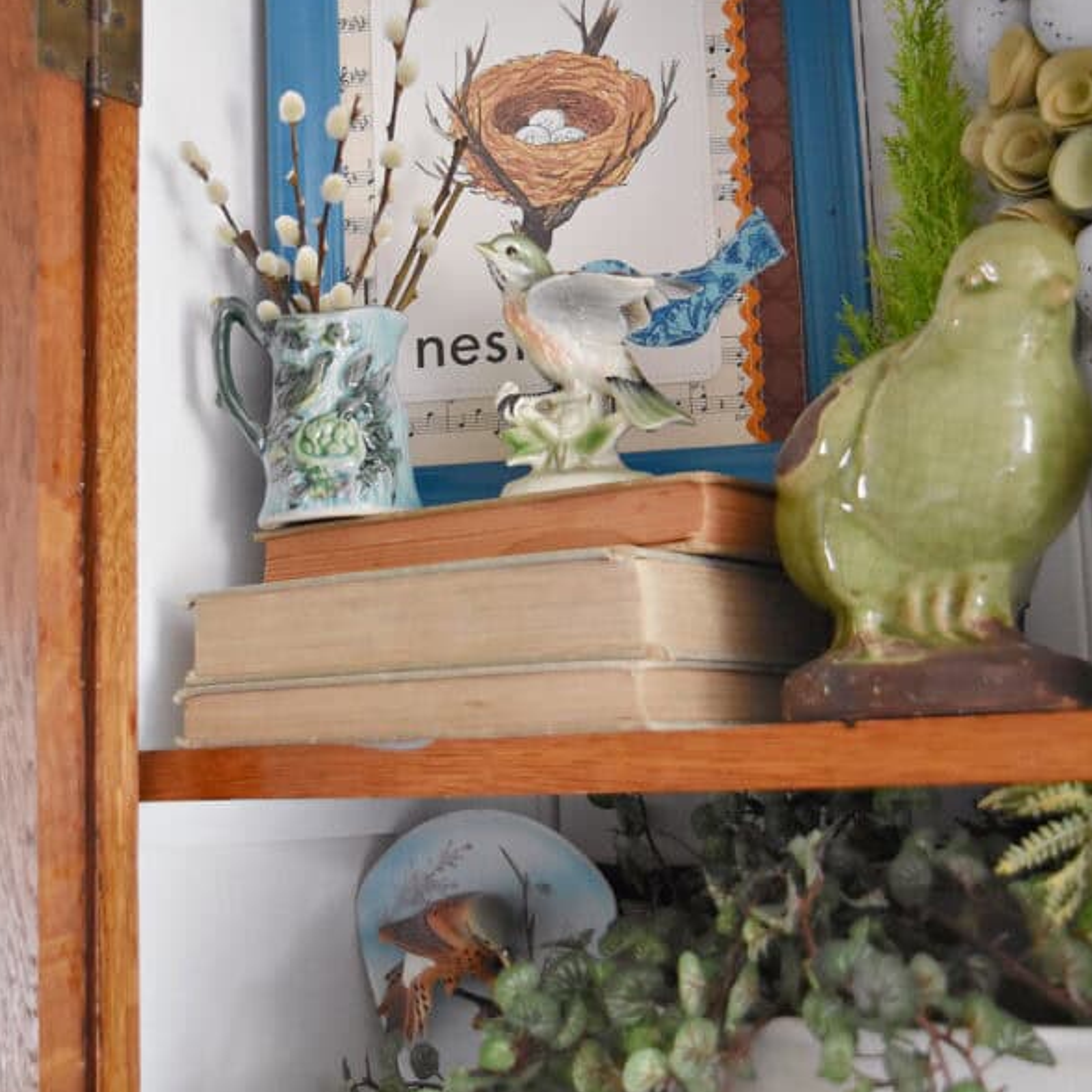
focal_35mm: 53
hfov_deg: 32.4
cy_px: 457
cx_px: 550
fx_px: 1879
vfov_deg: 32.3
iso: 2500
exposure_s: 1/60
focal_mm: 27
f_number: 4
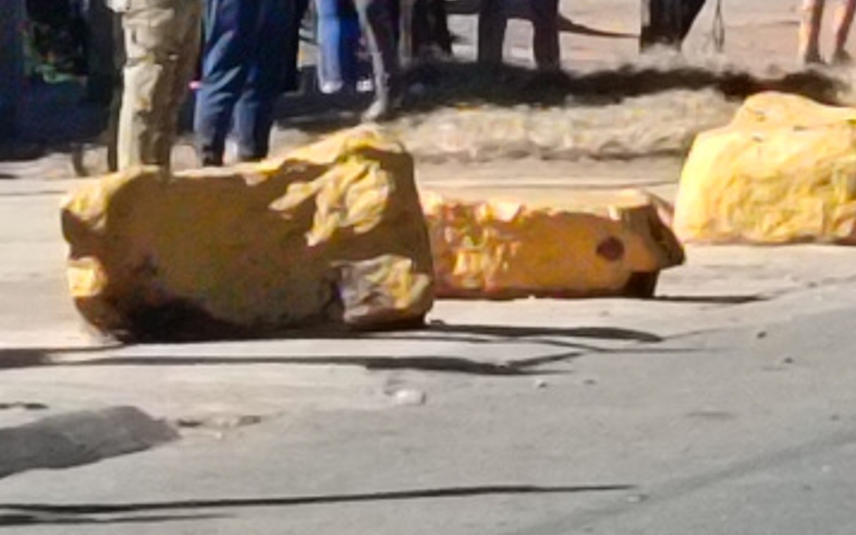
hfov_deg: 3.0
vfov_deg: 1.9
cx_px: 1282
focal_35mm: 697
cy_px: -275
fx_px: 16265
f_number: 1.75
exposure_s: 1/381
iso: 100
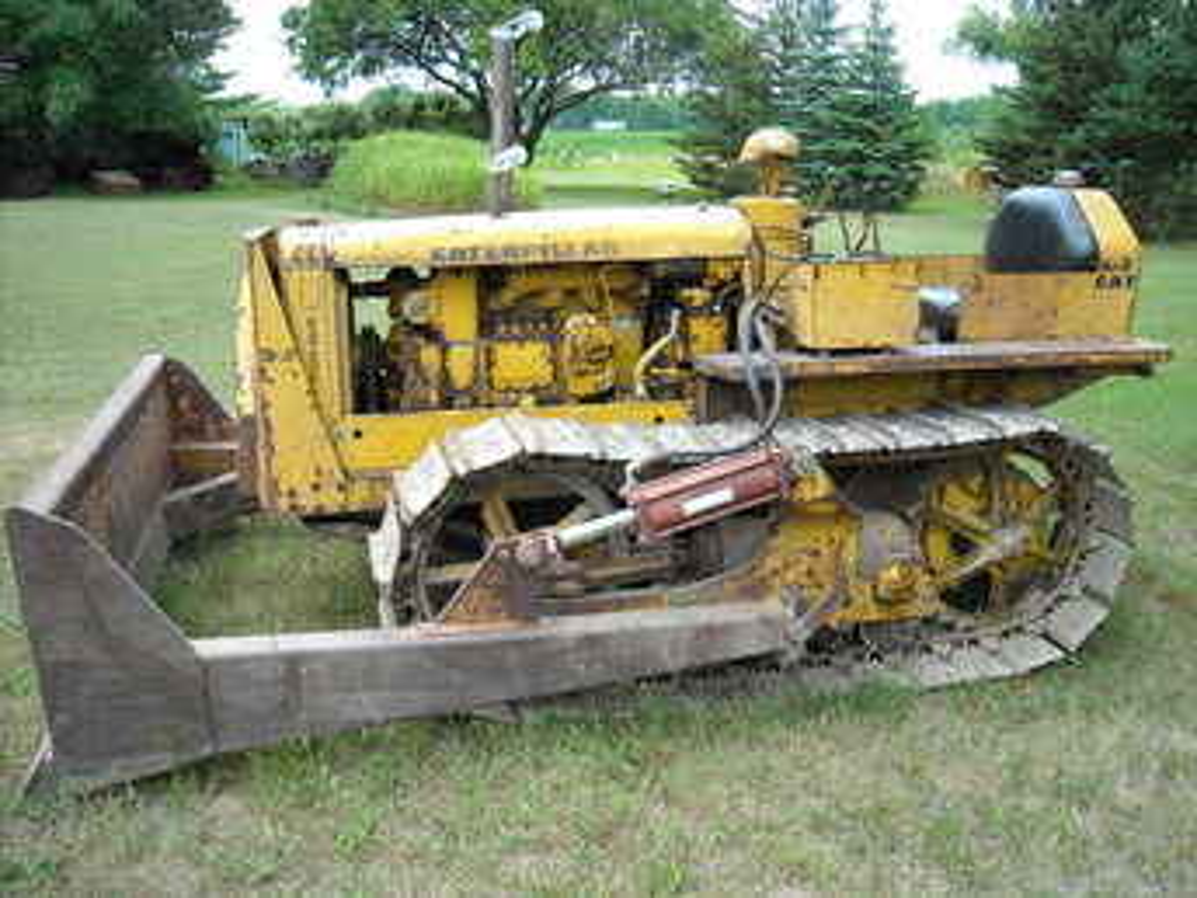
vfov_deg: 40.7
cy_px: 449
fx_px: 1210
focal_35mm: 35
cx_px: 598
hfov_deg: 52.6
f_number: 2.8
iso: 64
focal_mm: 5.7
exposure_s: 1/192
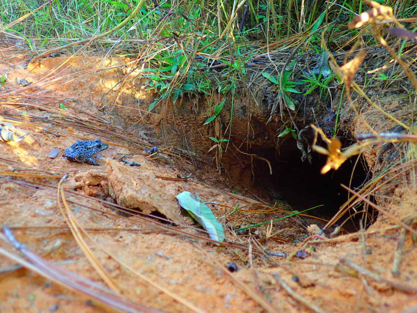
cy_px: 156
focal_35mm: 30
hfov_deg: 60.0
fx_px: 361
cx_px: 208
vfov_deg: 46.8
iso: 200
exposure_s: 1/50
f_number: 2.3
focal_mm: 5.5
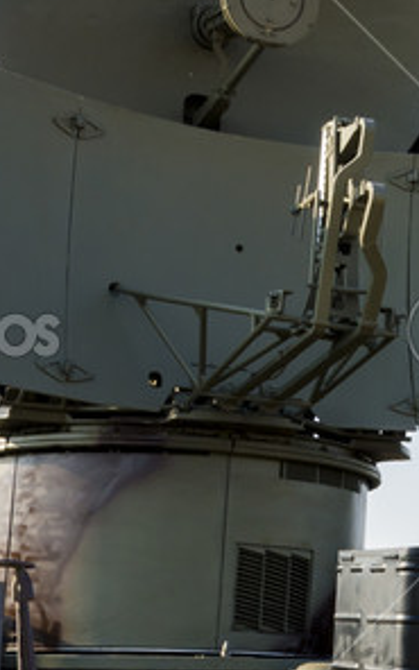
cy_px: 333
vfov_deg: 21.9
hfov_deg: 12.9
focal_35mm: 95
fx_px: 1736
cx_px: 664
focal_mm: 18
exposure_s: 1/125
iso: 100
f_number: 10
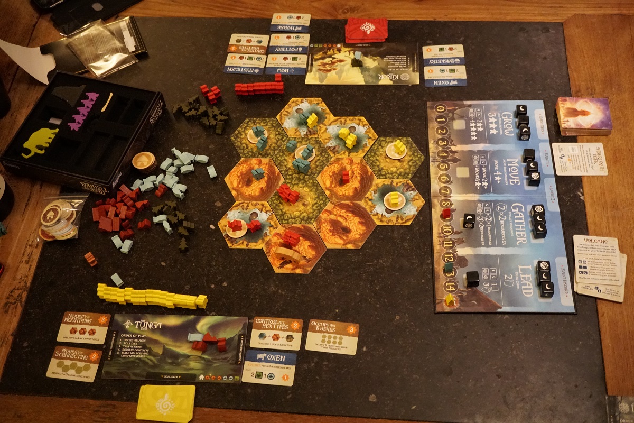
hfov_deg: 43.6
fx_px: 792
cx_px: 317
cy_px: 212
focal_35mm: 45
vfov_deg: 29.9
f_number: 3.5
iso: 6400
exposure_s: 1/125
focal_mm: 30
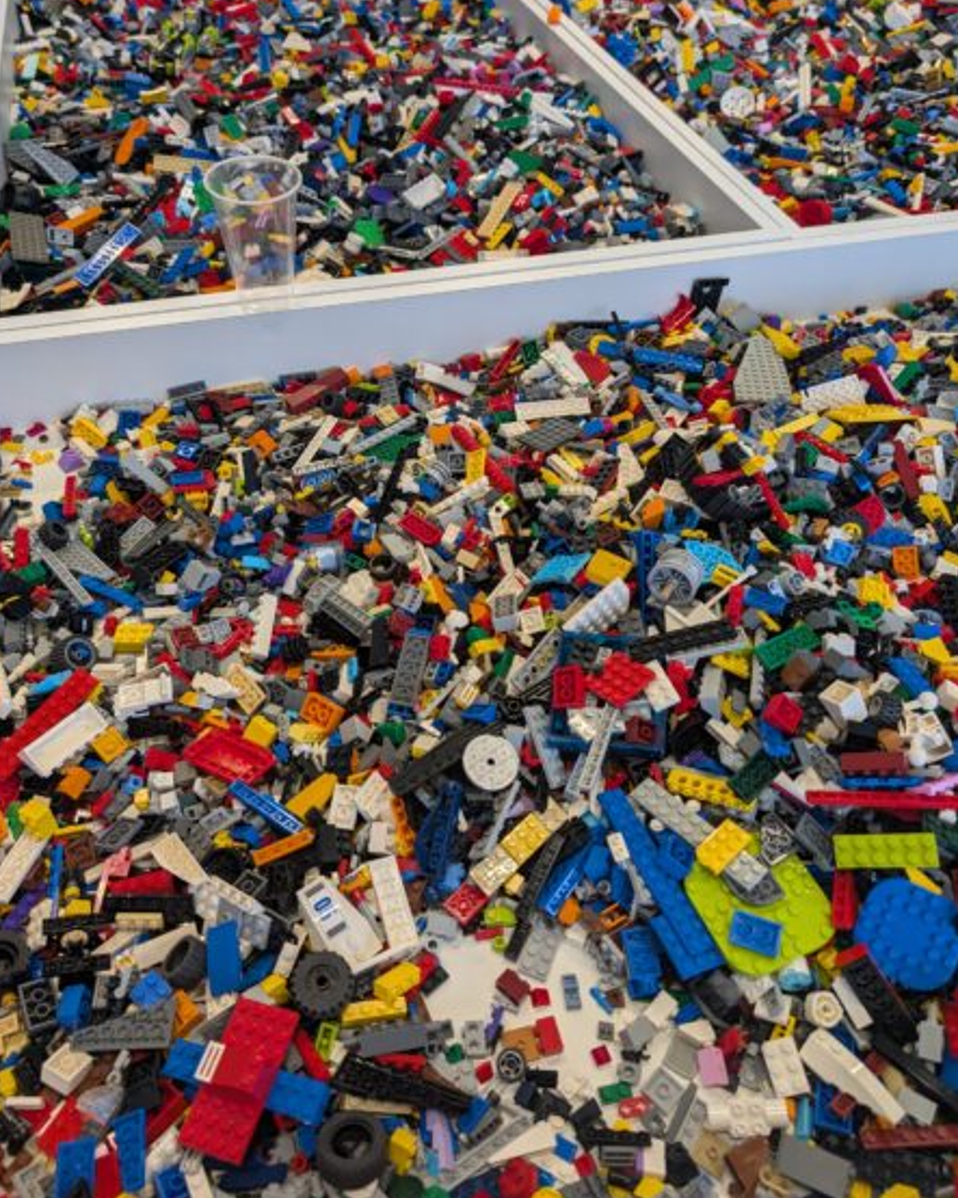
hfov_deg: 53.2
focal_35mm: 27
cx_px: 461
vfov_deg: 63.8
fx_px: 957
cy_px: 516
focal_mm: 6.9
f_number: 1.68
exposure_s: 1/99.9
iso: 20
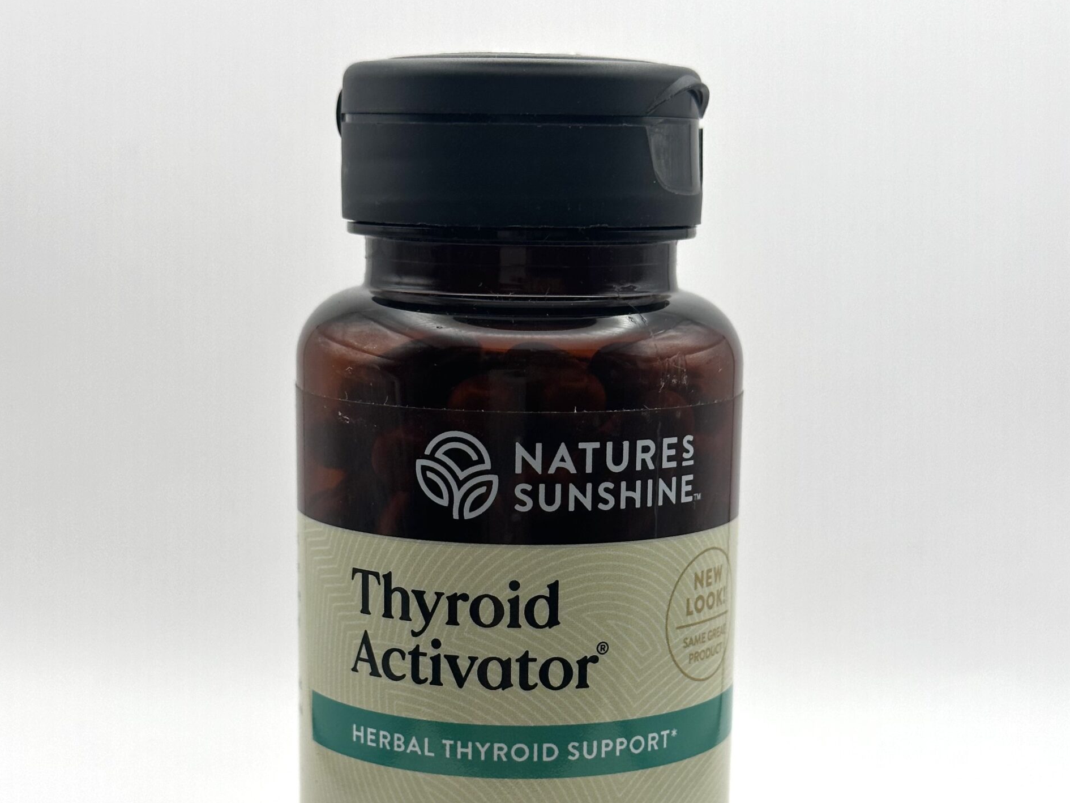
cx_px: 541
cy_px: 574
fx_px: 2009
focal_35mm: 65
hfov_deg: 29.8
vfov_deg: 22.4
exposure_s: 1/343
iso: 64
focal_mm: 6.86
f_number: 1.78
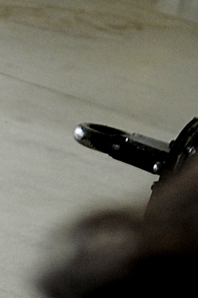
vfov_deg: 8.8
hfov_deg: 5.9
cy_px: 611
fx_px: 1833
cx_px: -338
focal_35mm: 222
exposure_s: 1/100
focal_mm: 21
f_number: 3.2
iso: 200
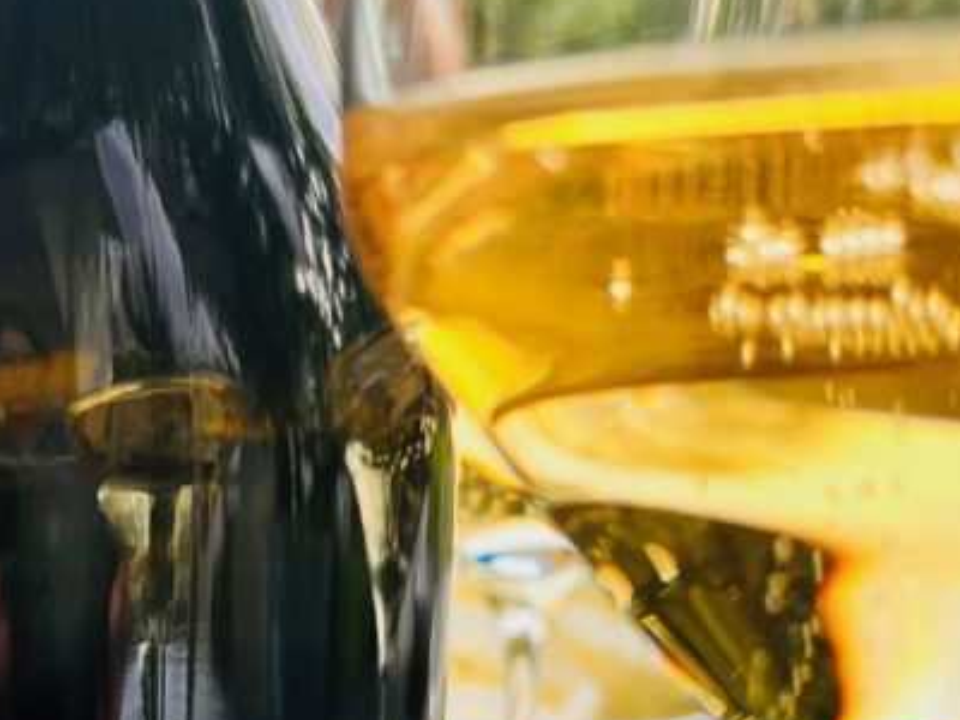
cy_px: 797
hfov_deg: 23.9
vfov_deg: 18.2
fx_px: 2163
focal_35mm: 78
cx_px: -2
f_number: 1.5
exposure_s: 1/293
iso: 40
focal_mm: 5.7
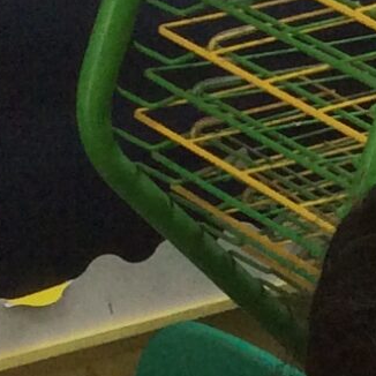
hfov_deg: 7.1
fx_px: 2728
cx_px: 1108
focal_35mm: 222
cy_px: 1044
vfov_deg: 7.2
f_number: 2.4
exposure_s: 1/100
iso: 50
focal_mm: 3.3
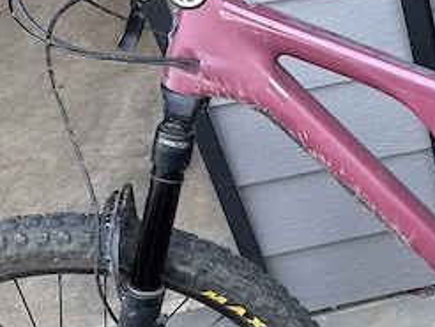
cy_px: 194
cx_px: 538
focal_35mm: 78
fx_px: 981
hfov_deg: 22.8
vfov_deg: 18.9
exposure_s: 1/121
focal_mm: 6.86
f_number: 1.78
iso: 125
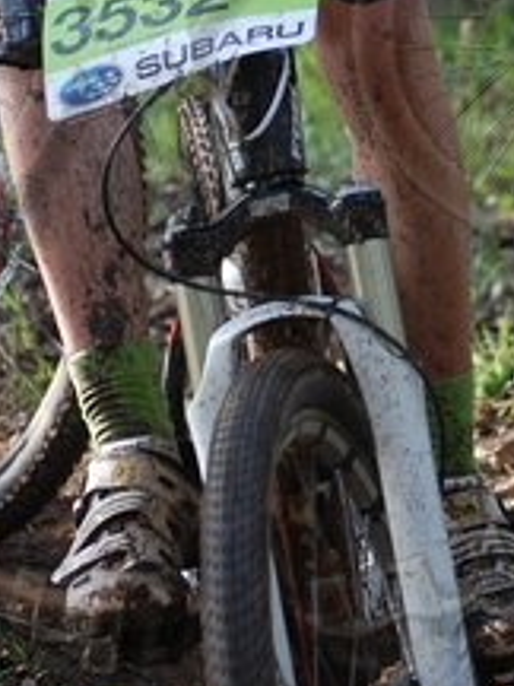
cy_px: -35
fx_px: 7935
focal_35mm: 401
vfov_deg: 4.9
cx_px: 208
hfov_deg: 3.7
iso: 450
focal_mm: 75
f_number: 4.2
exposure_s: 1/500
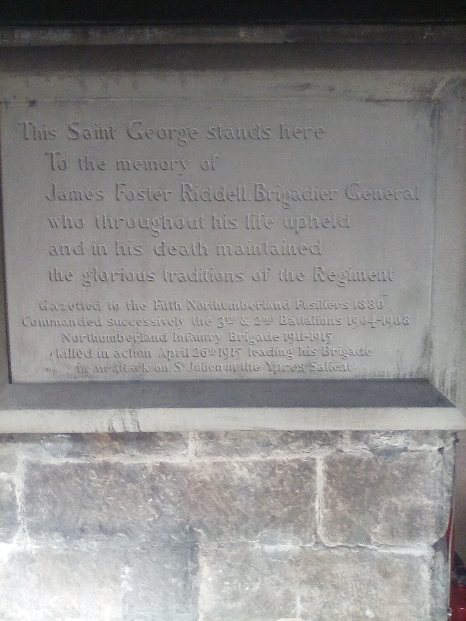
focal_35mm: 35
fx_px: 628
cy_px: 310
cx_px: 233
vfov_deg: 52.6
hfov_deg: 40.7
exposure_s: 1/25
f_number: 2.8
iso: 160
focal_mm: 2.9
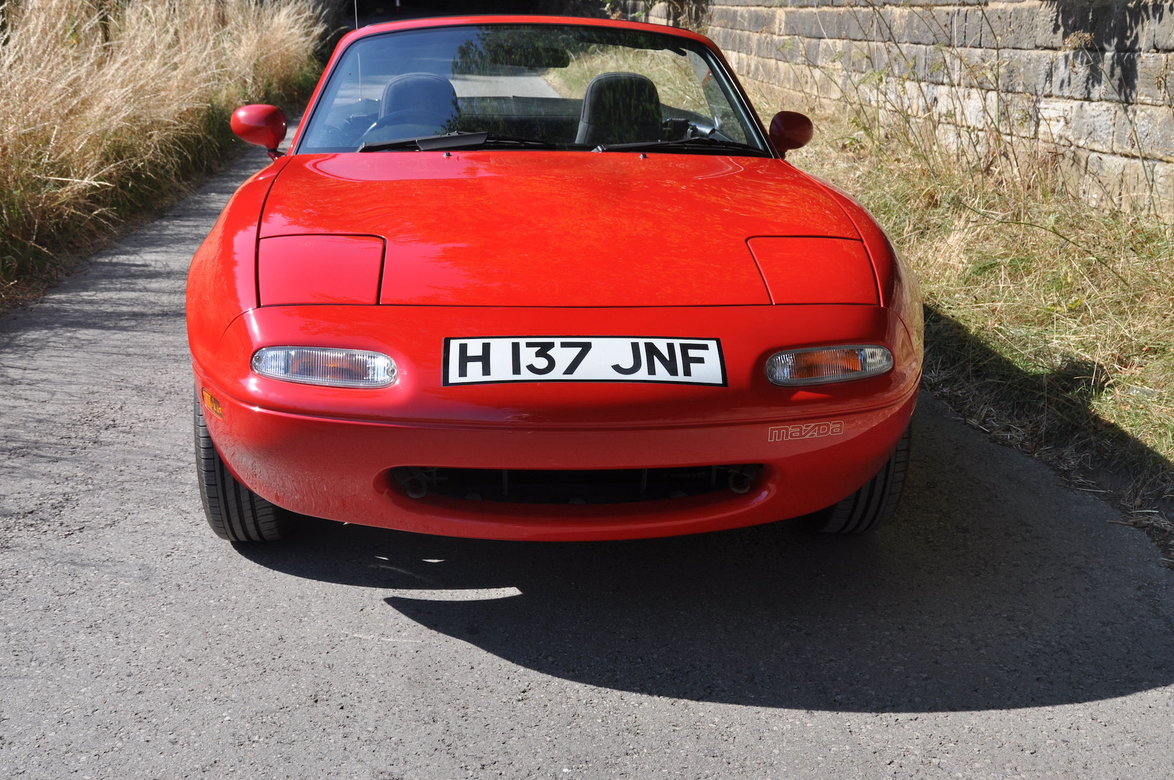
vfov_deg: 31.8
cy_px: 390
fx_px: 1368
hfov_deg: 46.5
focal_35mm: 42
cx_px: 587
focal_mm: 28
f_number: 9
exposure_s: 1/320
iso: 200
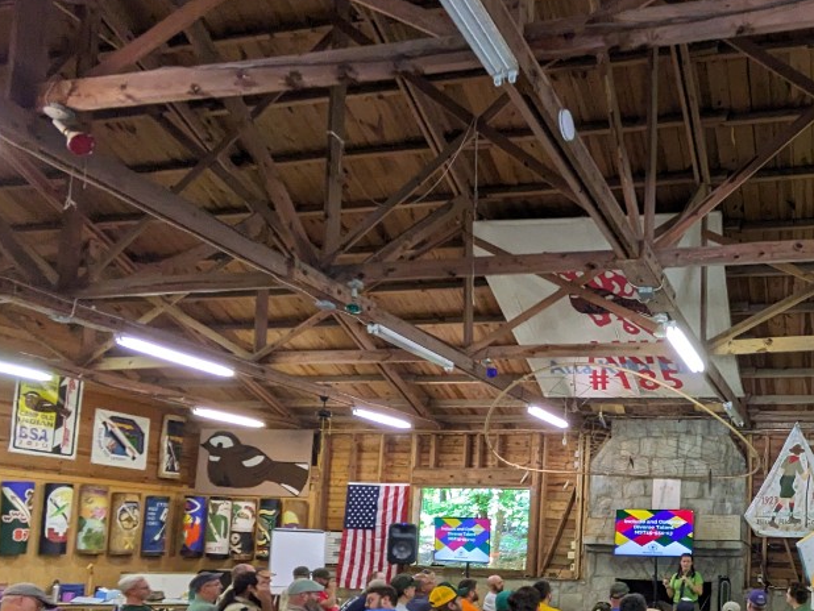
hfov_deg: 55.7
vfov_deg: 45.3
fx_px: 682
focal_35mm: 29
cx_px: 689
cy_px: 508
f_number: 2.2
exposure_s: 1/24
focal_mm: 1.83
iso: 203
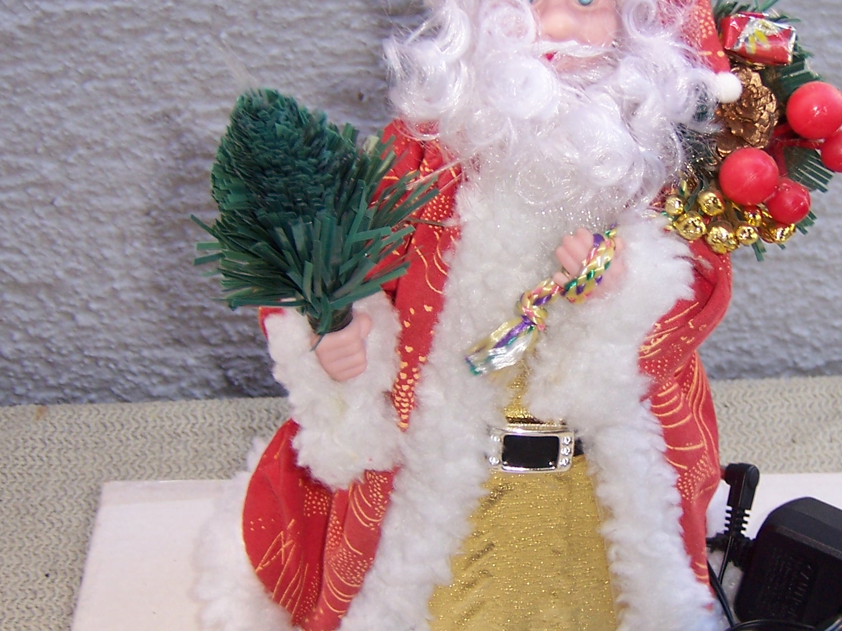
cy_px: 308
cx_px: 549
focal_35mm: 63
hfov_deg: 30.5
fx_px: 1532
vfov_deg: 23.3
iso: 80
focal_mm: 6.2
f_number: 2.8
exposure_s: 1/60
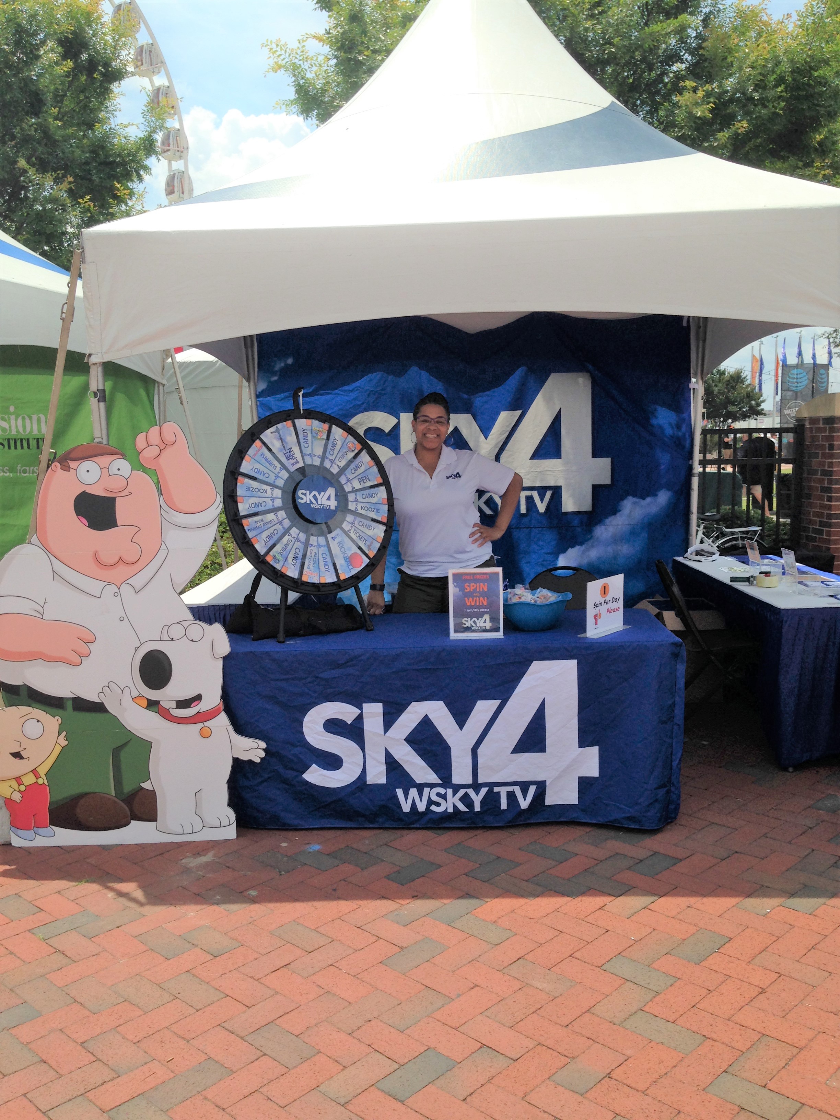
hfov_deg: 42.9
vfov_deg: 55.4
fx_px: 1068
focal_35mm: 33
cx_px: 420
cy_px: 560
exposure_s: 1/2169
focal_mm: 4.12
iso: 50
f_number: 2.4
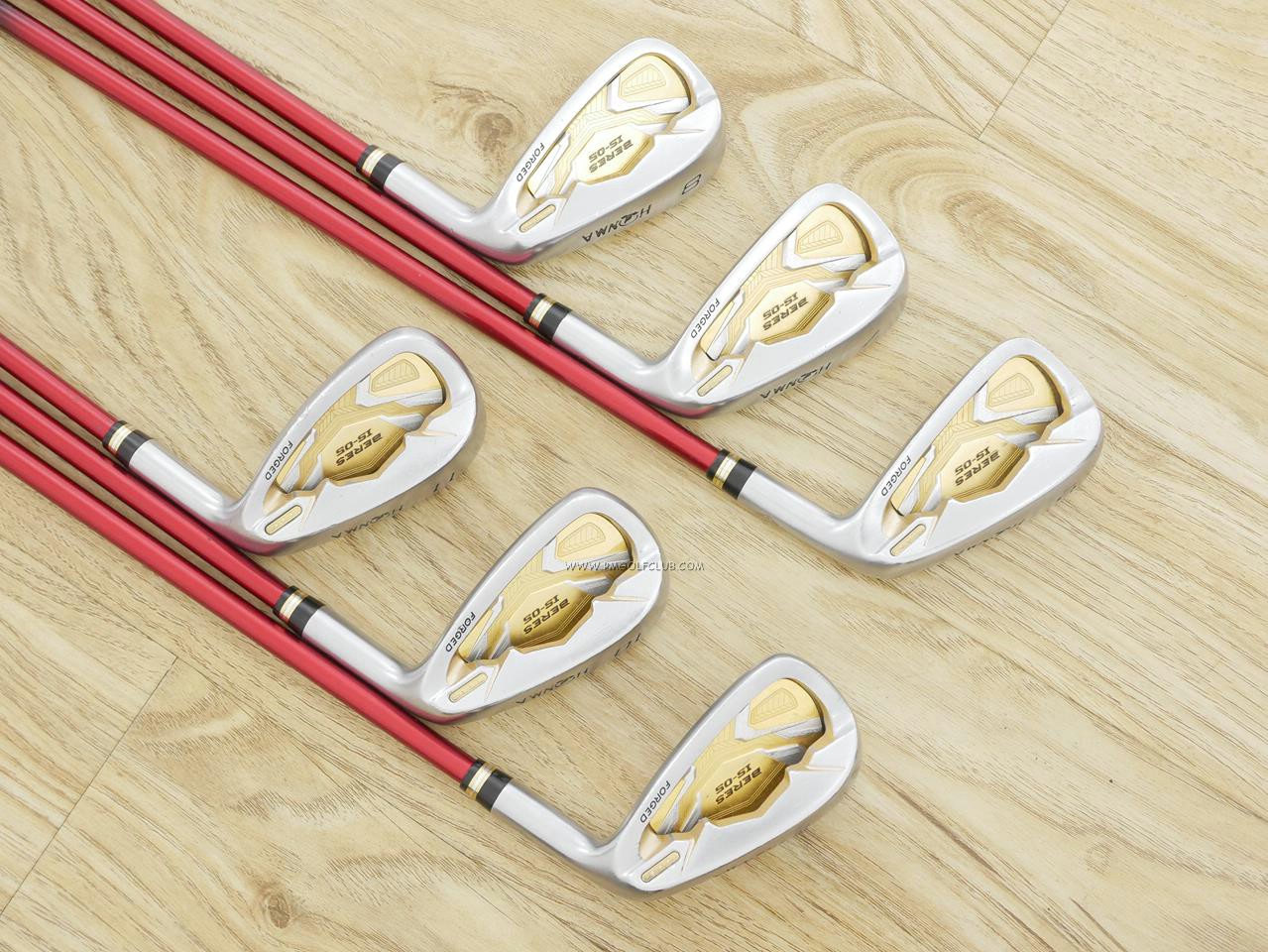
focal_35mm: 50
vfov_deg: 29.1
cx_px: 634
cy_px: 476
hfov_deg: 38.2
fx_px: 1832
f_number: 4.5
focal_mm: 25
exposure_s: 1/40
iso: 1600
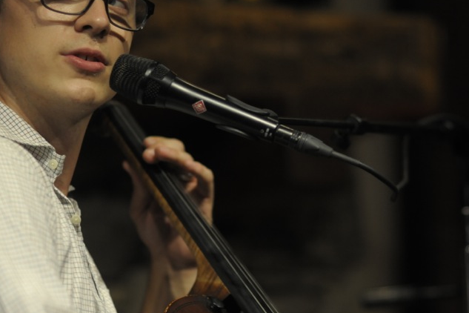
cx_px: 267
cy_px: 153
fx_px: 2241
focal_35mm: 172
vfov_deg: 8.0
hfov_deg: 11.9
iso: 800
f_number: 1.6
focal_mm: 85
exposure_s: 1/250
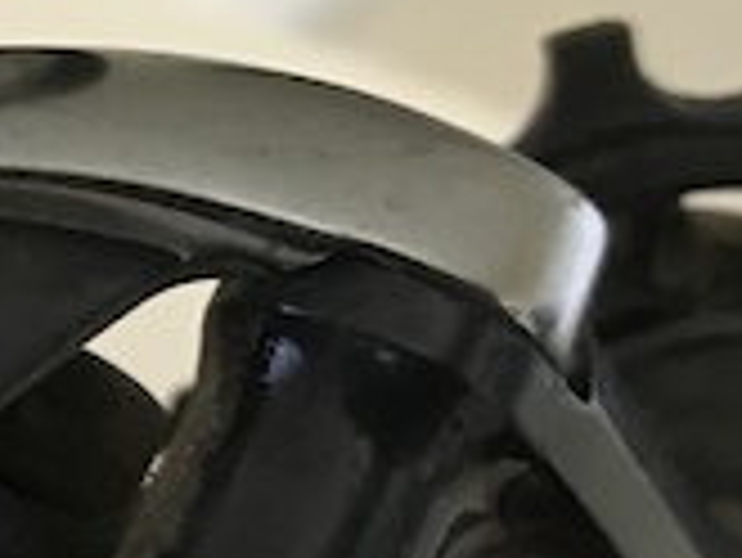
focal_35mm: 136
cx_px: -292
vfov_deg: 10.8
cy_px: 572
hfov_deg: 13.8
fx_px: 2917
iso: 100
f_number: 1.8
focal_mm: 3.99
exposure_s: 1/9
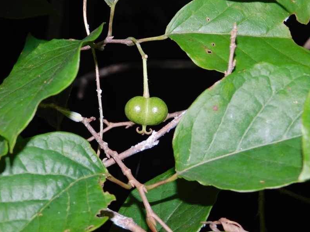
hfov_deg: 21.3
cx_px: 154
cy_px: 115
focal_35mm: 92
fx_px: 824
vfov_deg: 16.1
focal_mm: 16.1
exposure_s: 1/60
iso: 200
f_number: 9
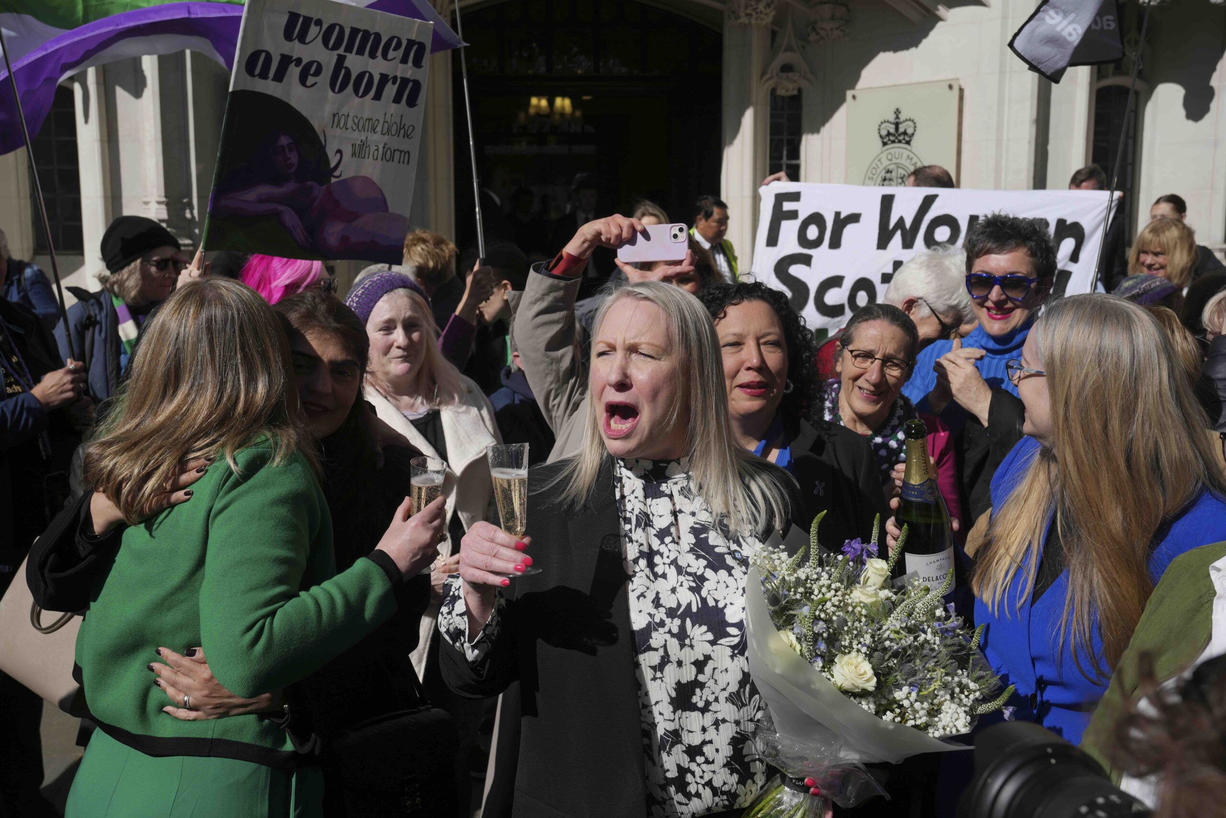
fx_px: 1192
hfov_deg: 54.4
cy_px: 409
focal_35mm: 35
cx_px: 613
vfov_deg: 37.9
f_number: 6.3
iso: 100
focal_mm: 35
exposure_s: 1/1000
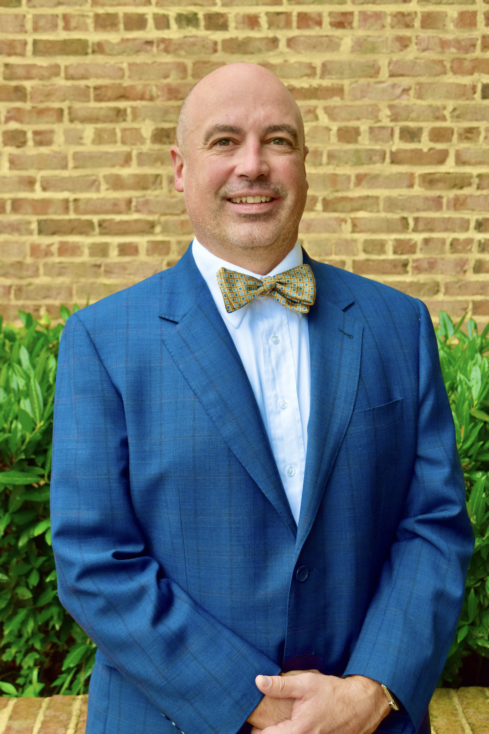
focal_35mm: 51
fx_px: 1039
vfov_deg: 38.9
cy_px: 367
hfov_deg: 26.5
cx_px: 244
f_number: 7.1
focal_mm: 34
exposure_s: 1/160
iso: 400
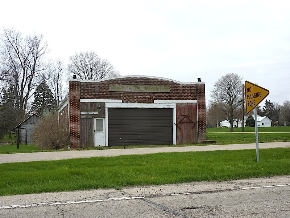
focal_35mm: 42
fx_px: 352
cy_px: 109
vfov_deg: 34.3
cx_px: 145
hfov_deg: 44.8
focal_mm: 6.9
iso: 125
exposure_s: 1/500
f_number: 5
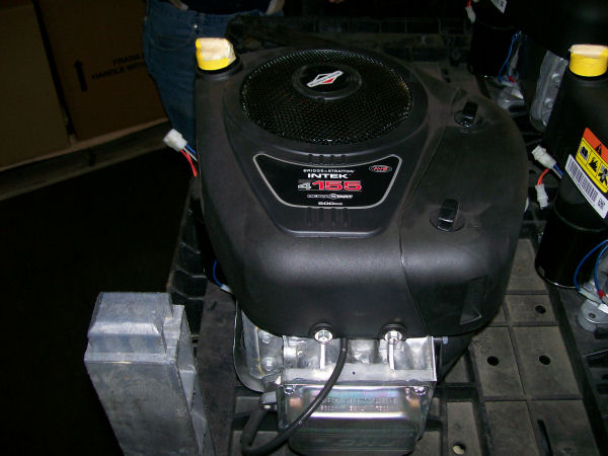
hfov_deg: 51.4
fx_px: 632
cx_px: 304
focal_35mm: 36
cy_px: 228
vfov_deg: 39.7
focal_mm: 6
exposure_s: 1/64
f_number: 2.7
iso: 80
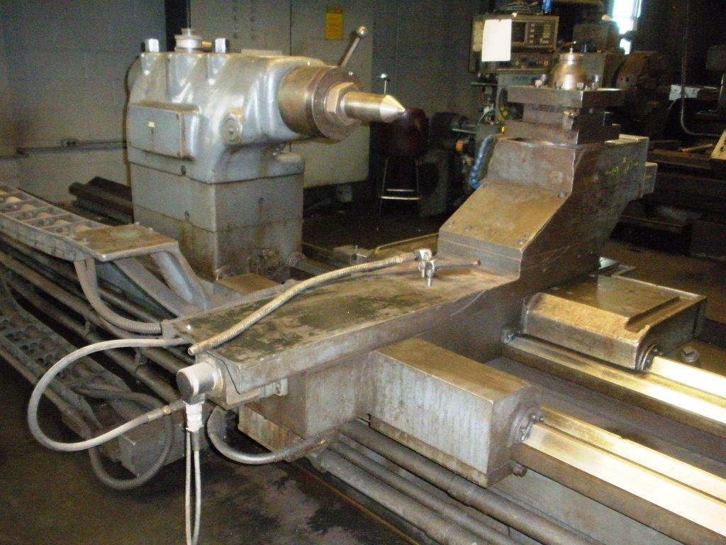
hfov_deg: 51.4
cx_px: 363
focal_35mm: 36
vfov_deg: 39.7
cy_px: 272
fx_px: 755
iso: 800
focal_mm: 6.3
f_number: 3.5
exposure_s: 1/60
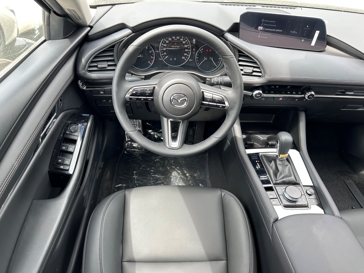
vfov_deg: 56.8
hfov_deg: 71.6
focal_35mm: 24
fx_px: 252
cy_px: 136
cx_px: 182
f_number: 1.78
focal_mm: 6.86
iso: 64
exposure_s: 1/121
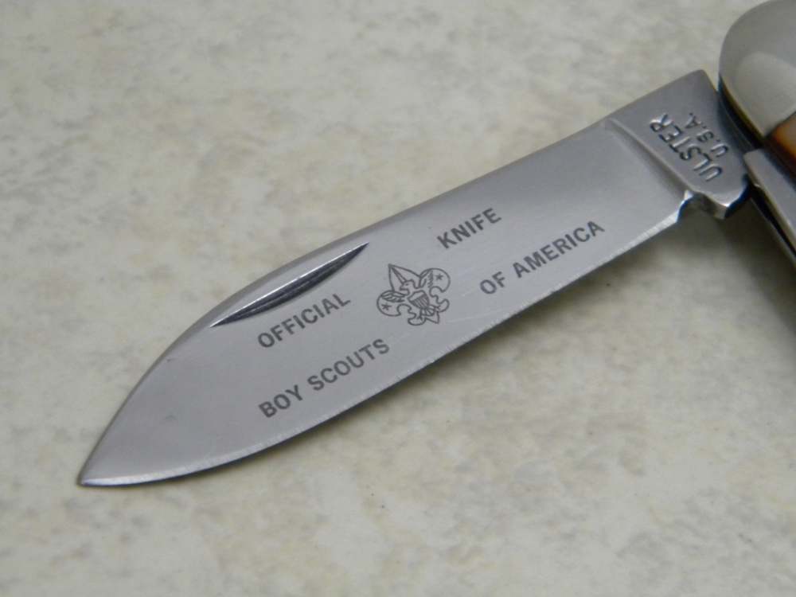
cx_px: 398
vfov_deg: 8.1
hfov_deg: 10.8
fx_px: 4208
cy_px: 298
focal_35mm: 183
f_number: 5.2
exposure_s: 1/23.4
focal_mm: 33.1
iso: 400
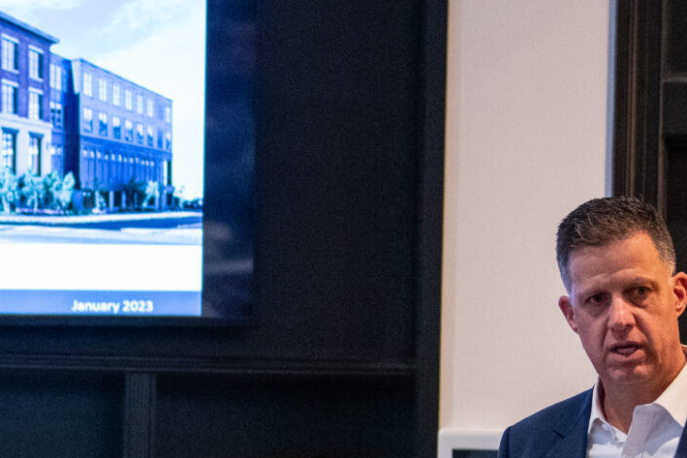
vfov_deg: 4.6
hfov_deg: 6.9
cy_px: 488
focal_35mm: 296
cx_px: 25
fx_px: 5649
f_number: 2.8
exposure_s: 1/160
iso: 2500
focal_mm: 82
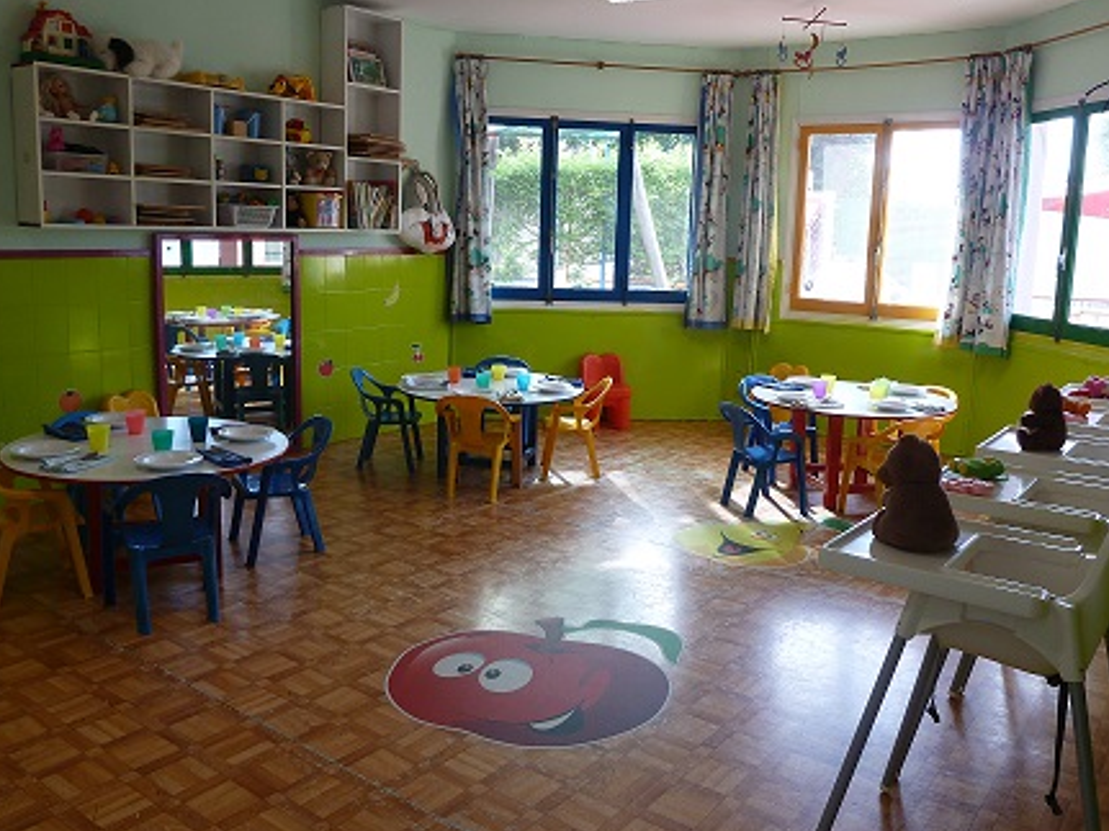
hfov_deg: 61.7
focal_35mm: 29
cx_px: 564
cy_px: 395
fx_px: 929
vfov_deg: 48.2
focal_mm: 4.1
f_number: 3.3
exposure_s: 1/30
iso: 100
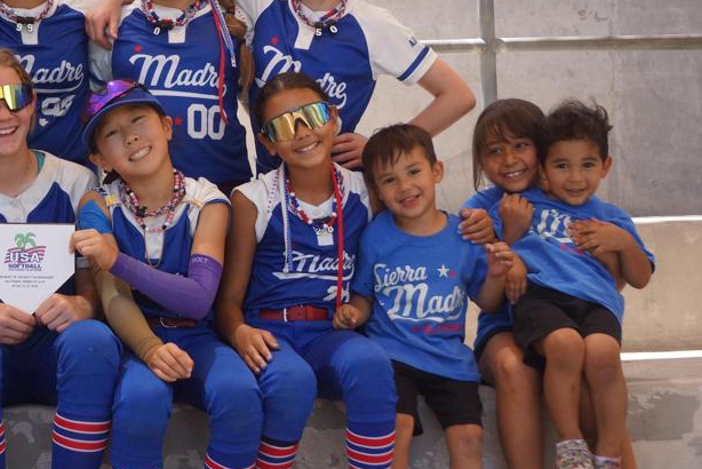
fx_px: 1463
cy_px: 233
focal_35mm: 75
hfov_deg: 26.5
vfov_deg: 18.2
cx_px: 149
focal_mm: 30
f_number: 4.5
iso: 800
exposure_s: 1/2000
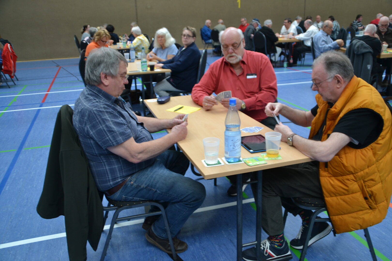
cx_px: 196
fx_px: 359
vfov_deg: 40.0
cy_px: 130
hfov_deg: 57.2
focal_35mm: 33
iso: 560
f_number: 3.5
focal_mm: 22
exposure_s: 1/60
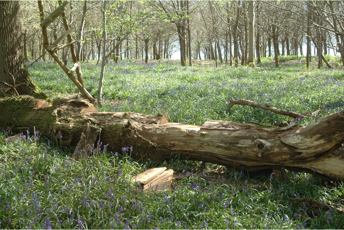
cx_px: 172
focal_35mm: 42
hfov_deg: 46.4
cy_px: 115
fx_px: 401
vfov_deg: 31.9
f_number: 6.3
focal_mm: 28
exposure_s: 1/160
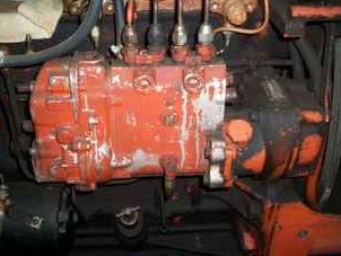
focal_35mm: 41
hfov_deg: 45.7
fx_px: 404
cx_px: 163
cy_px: 124
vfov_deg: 35.2
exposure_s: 1/64
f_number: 4.5
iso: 140
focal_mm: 5.9
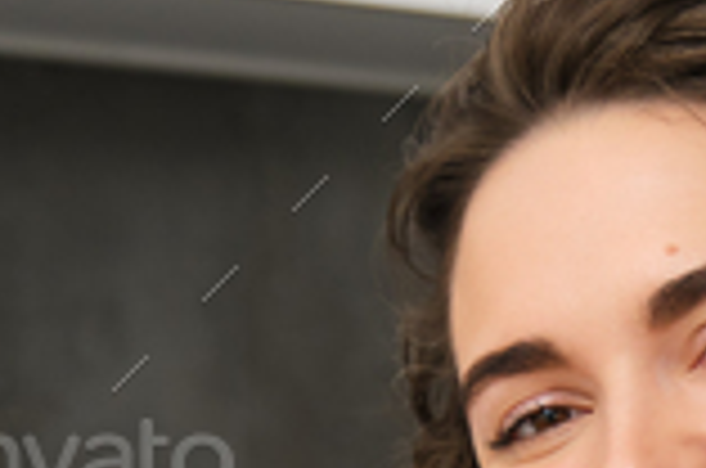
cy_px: 673
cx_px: 693
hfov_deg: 12.9
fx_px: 3092
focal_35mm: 158
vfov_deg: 8.5
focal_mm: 28.3
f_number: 2.8
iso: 500
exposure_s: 1/125
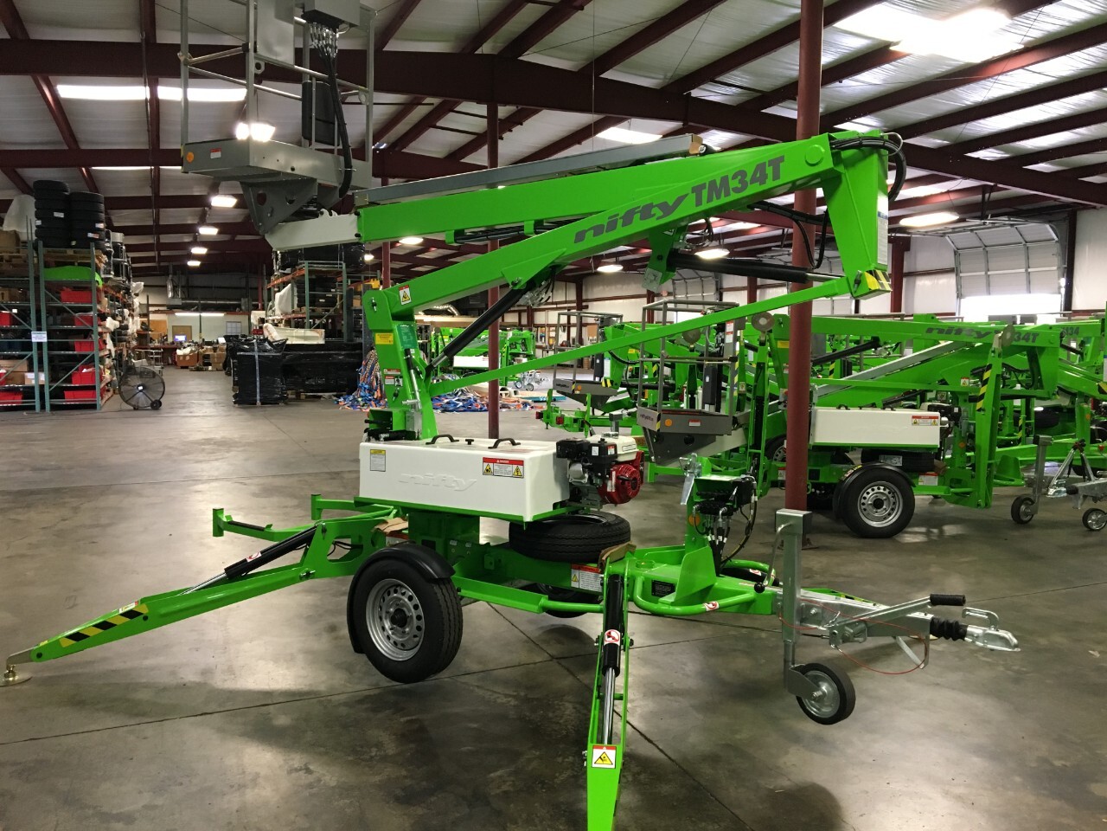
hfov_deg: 61.7
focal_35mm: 29
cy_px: 416
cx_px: 554
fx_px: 927
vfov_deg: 48.2
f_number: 2.2
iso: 125
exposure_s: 1/30
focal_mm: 4.15
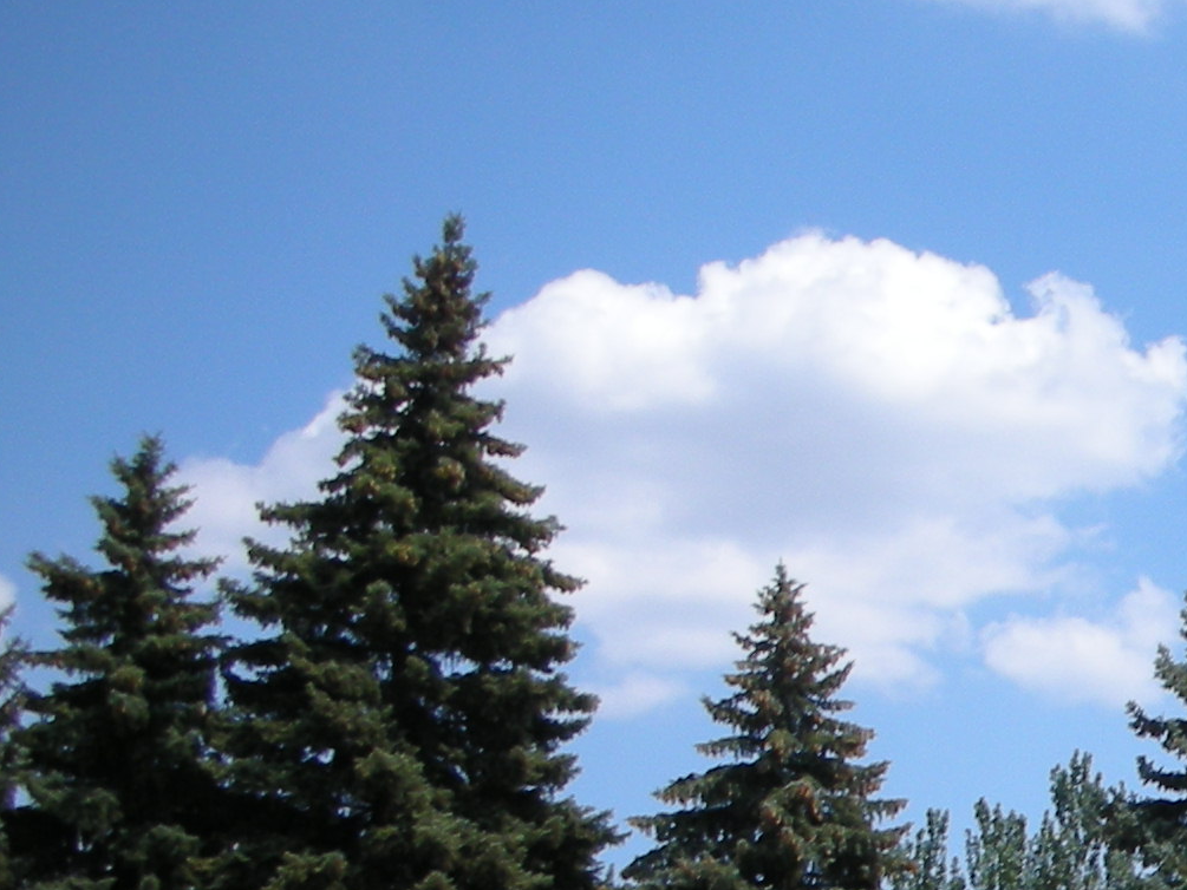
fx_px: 3670
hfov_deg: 16.8
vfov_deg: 13.5
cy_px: 999
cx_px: 1722
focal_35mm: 107
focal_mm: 5.8
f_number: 7.9
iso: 55
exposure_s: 1/131
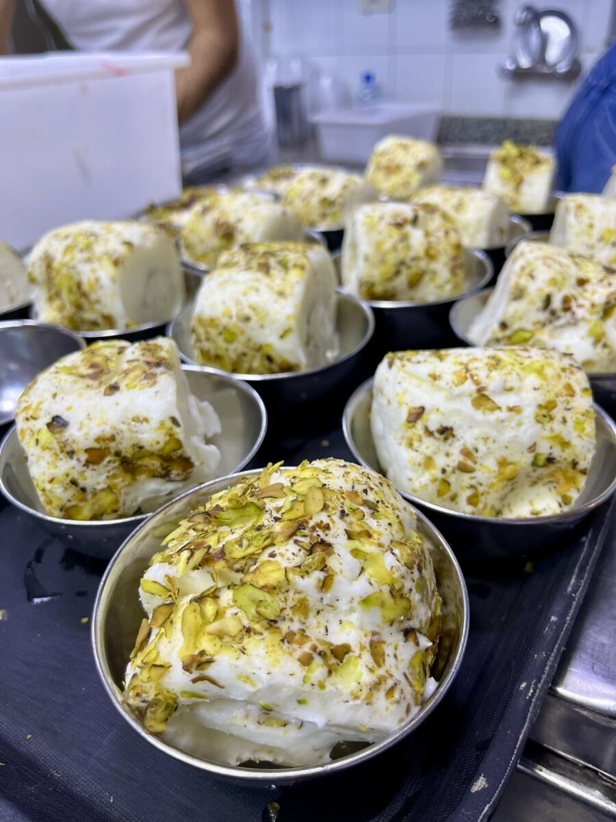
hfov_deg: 53.1
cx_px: 308
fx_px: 617
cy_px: 411
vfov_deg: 67.3
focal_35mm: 26
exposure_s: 1/50
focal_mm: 5.1
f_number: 1.6
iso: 125
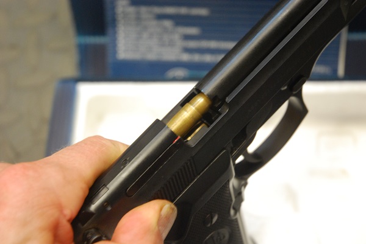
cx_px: 183
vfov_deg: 17.5
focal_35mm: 78
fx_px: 794
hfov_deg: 26.0
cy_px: 122
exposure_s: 1/30
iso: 1000
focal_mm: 52
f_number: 4.5
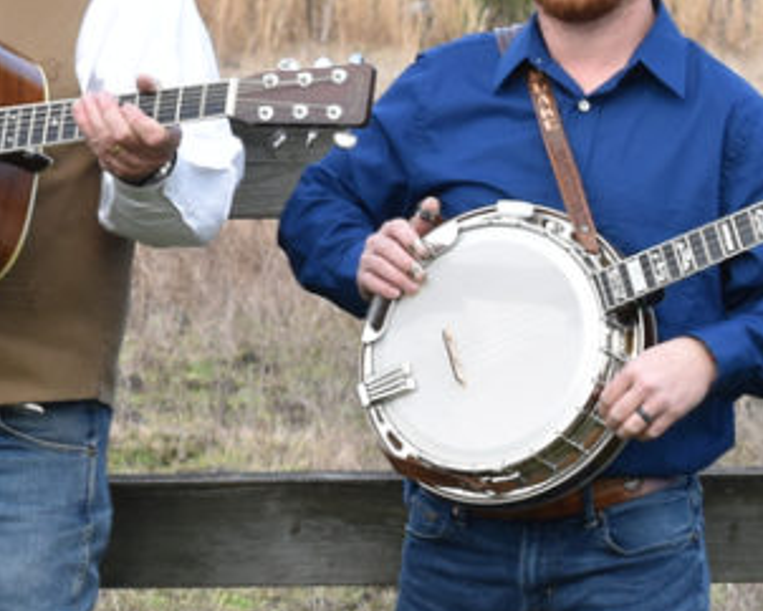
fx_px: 8090
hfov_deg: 5.3
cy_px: 300
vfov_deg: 4.3
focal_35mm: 358
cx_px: -791
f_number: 6.3
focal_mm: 50
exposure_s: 1/160
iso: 400
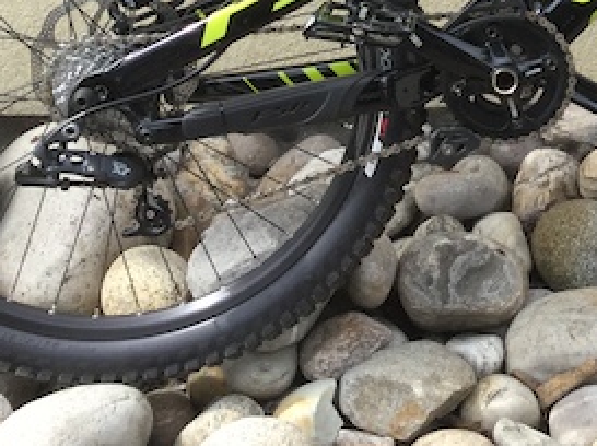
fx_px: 1567
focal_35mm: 91
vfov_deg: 15.4
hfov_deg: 20.6
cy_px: -131
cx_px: 647
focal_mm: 3.3
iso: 25
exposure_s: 1/364
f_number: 2.4
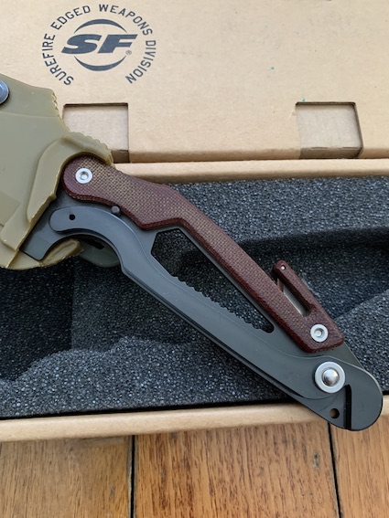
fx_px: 390
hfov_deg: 53.0
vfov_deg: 67.3
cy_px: 259
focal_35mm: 26
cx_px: 194
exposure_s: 1/43
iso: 400
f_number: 1.8
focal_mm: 4.25
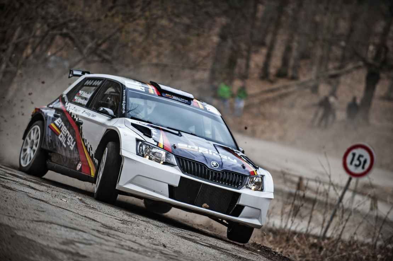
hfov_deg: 10.3
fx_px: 2181
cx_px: 196
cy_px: 130
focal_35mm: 200
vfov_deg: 6.9
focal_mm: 200
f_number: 2.8
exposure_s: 1/800
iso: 640
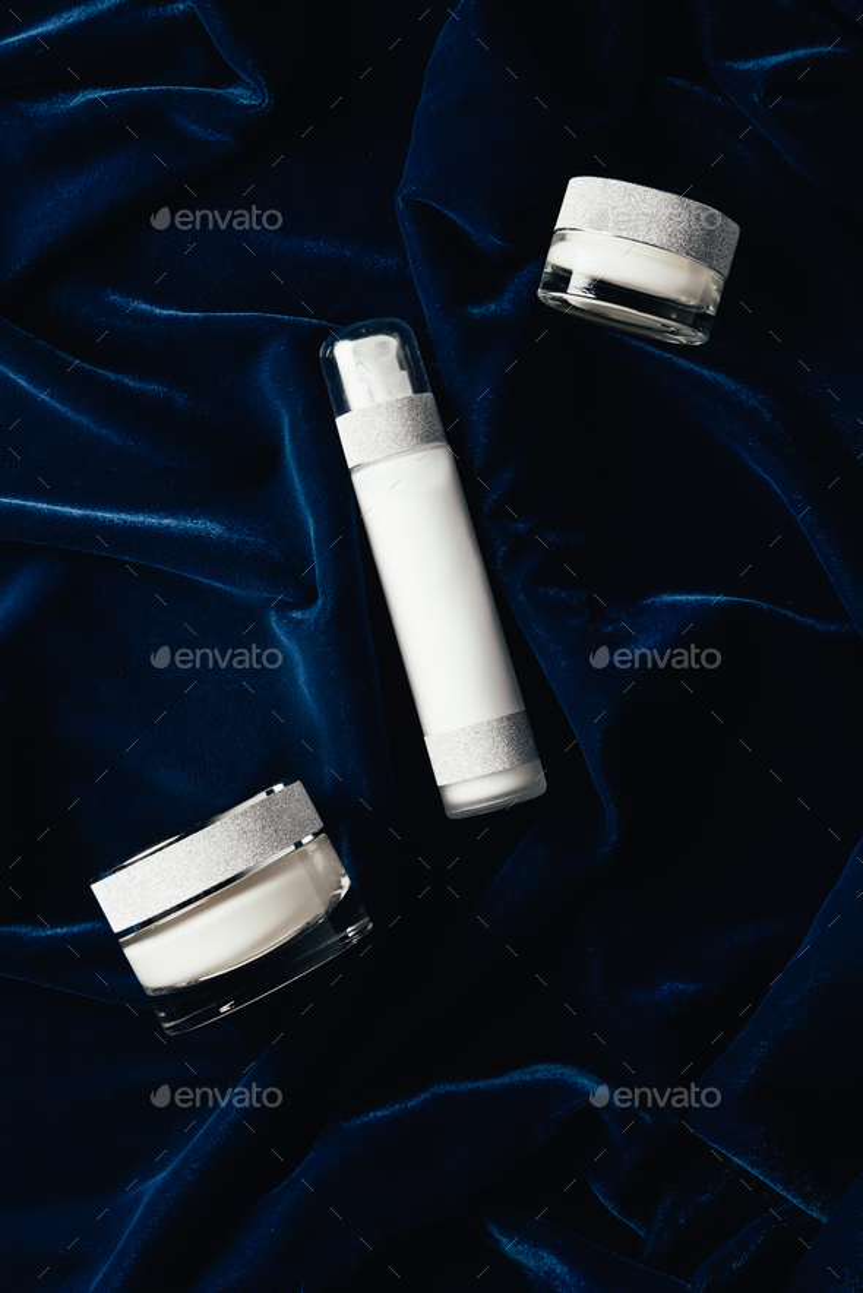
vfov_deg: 32.4
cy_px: 646
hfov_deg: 21.9
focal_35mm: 62
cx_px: 432
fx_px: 2227
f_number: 20
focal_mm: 62
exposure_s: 1/100
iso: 100
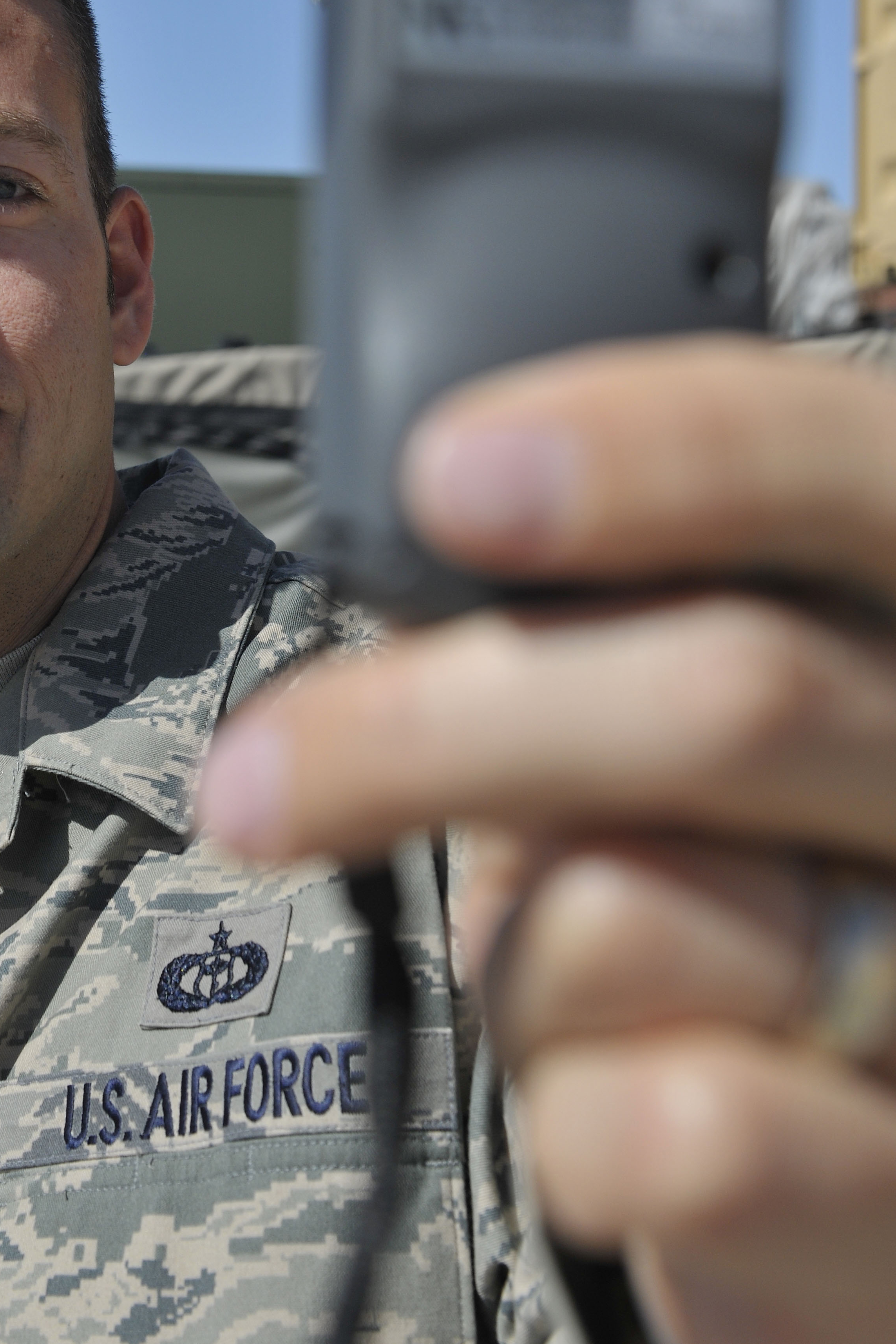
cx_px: 164
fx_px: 2501
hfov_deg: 20.1
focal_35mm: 67
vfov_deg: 29.7
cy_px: 368
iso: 250
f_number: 6.3
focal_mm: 38
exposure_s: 1/640
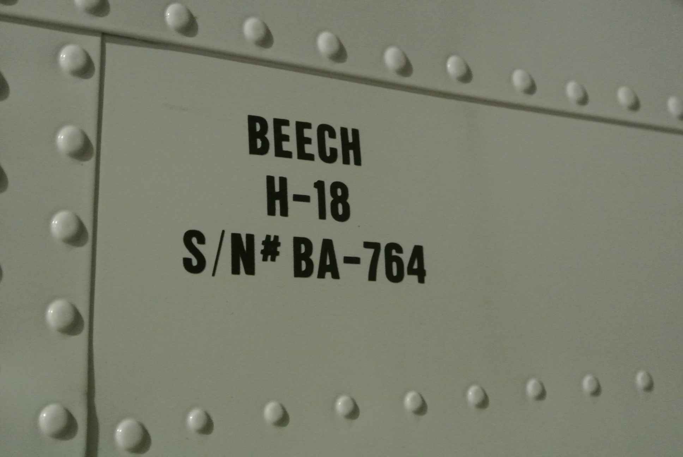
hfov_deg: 28.0
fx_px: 1368
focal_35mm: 72
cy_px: 228
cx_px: 342
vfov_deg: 19.0
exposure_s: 1/30
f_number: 5.6
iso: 3200
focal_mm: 26.7
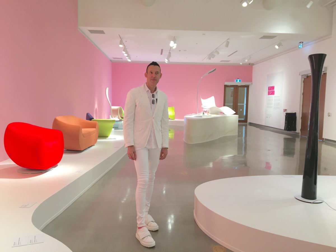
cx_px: 168
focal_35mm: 29
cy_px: 126
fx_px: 281
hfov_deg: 61.7
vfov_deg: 48.2
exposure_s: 1/30
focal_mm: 4.15
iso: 64
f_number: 2.2
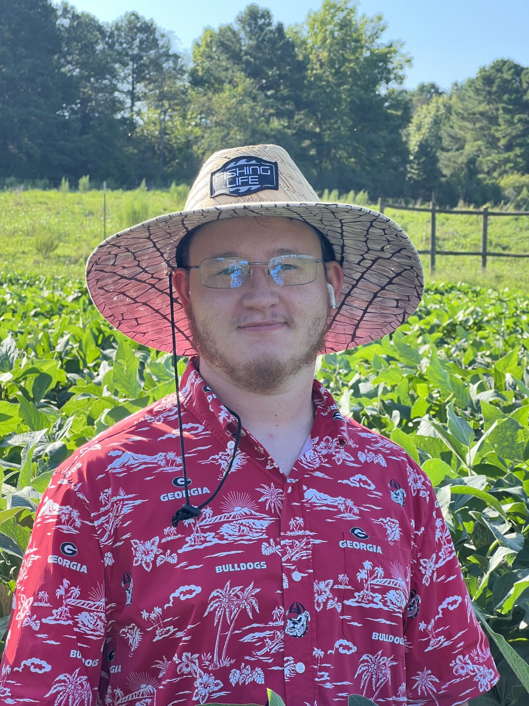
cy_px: 353
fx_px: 1569
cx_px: 264
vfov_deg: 25.3
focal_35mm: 77
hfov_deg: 19.1
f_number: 2.8
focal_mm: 9
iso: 32
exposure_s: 1/147
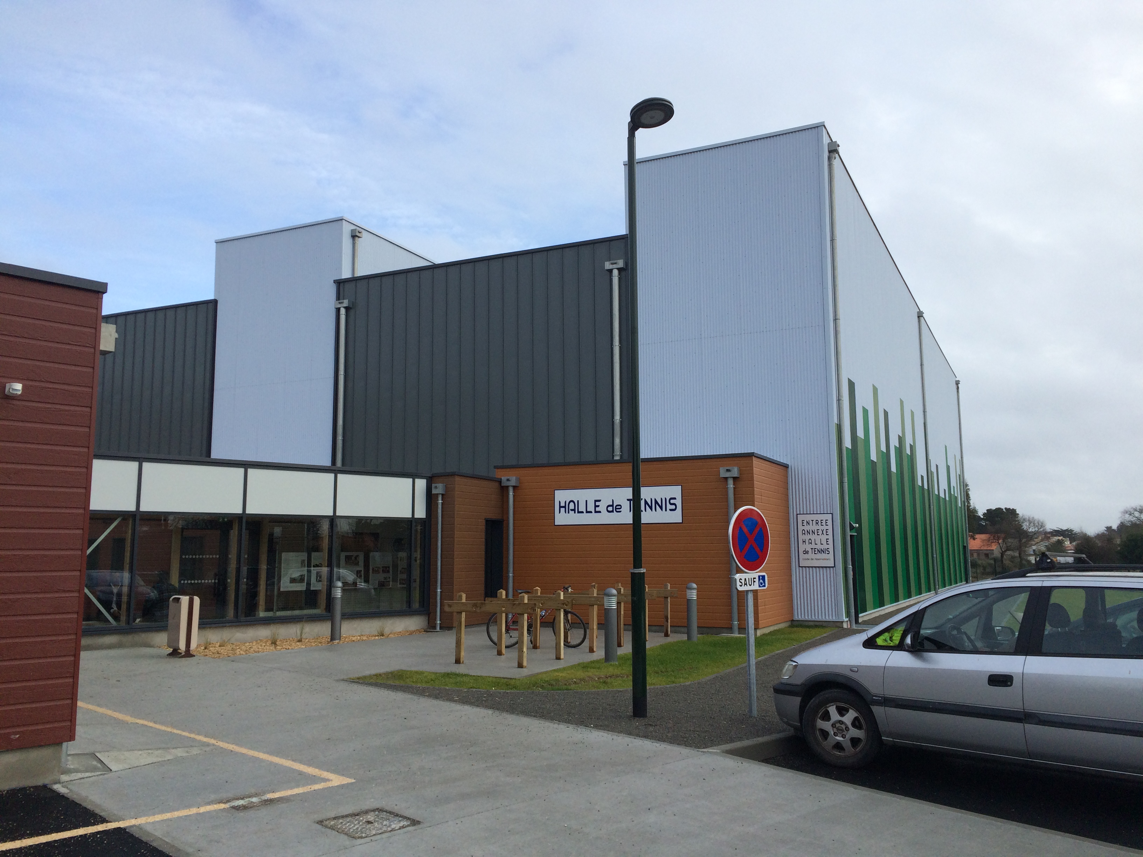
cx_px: 572
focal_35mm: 29
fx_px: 958
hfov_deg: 61.7
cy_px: 428
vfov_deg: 48.2
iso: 32
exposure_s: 1/1282
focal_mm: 4.15
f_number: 2.2
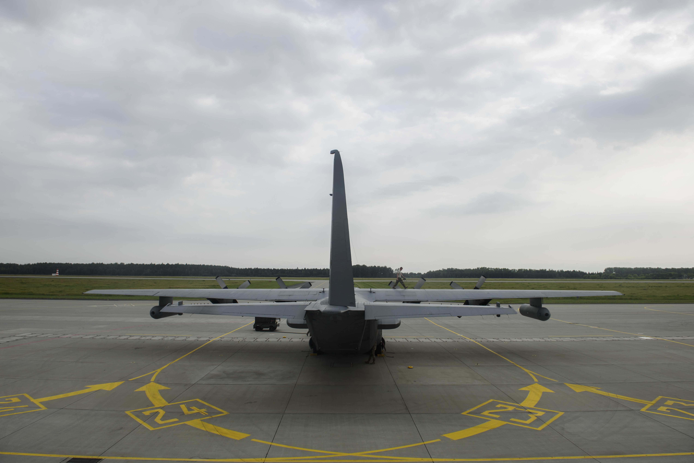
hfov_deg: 73.7
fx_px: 463
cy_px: 232
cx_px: 347
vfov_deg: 53.2
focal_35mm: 24
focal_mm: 24
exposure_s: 1/200
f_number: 8
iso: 100
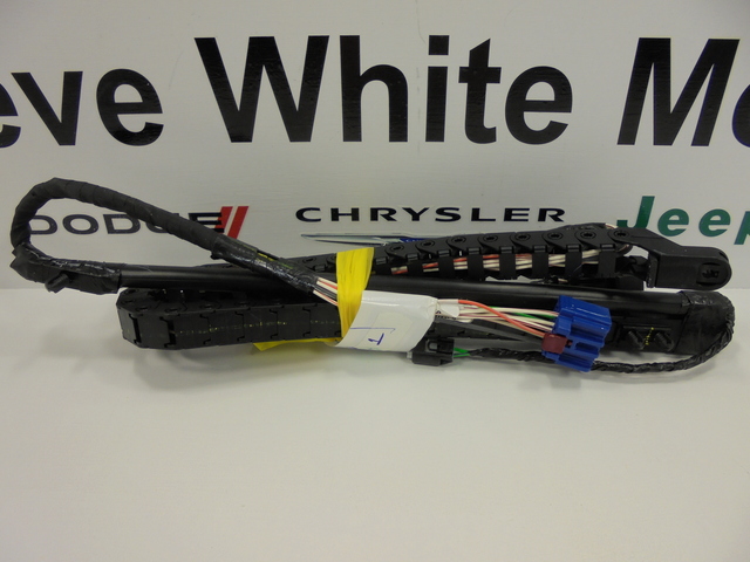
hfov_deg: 67.3
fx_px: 563
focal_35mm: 26
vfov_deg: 53.1
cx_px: 375
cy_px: 281
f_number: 3.5
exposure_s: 1/125
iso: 100
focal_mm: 4.6
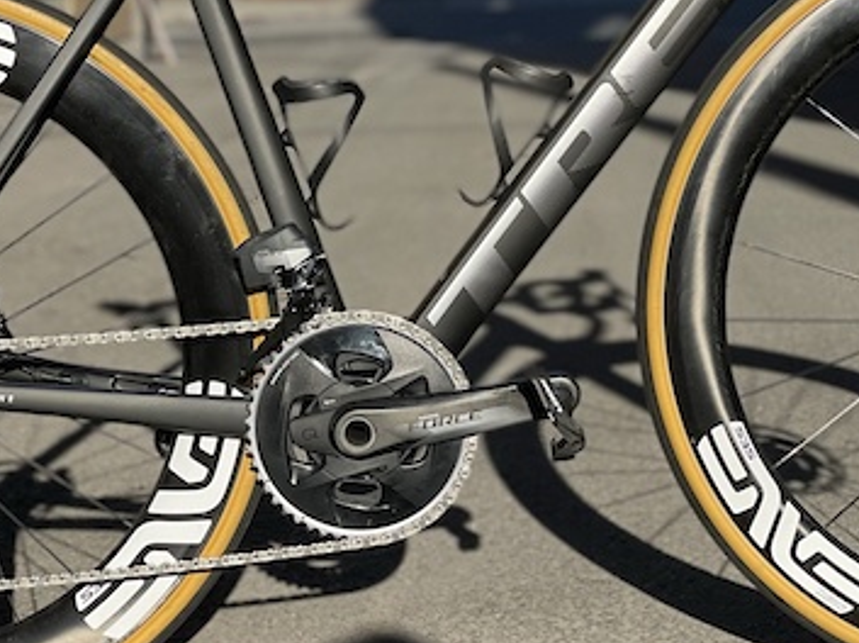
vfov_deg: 12.5
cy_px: 205
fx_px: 2925
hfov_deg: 16.7
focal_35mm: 118
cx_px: 414
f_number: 2
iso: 25
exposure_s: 1/1199
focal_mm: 6
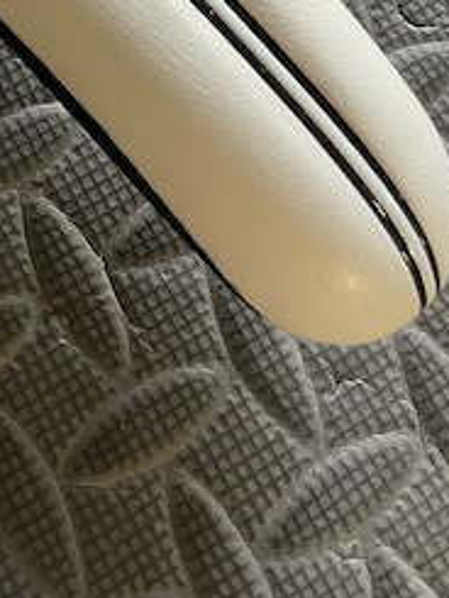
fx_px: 1469
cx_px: -188
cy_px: -273
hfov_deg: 16.2
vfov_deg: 20.1
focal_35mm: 85
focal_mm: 4.2
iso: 125
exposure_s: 1/110
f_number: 1.6
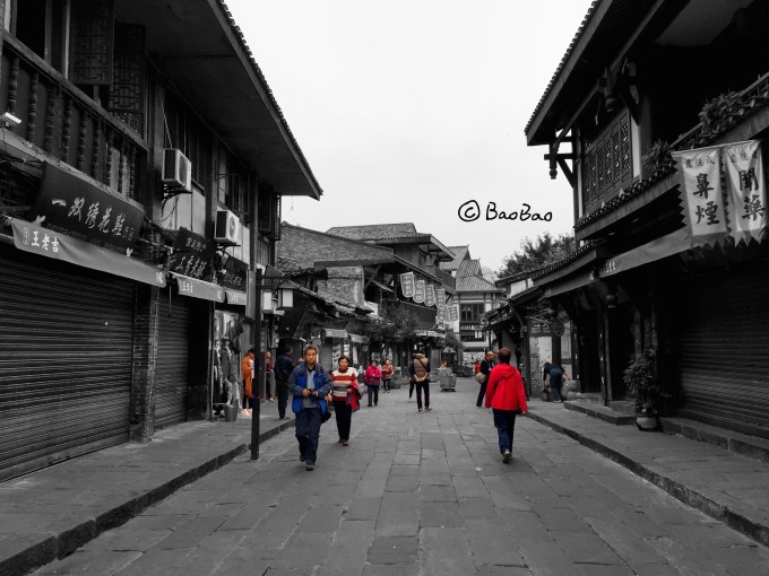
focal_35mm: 29
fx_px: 644
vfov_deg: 48.2
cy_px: 288
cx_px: 384
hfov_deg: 61.7
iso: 40
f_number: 2.2
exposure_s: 1/100
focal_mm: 4.15
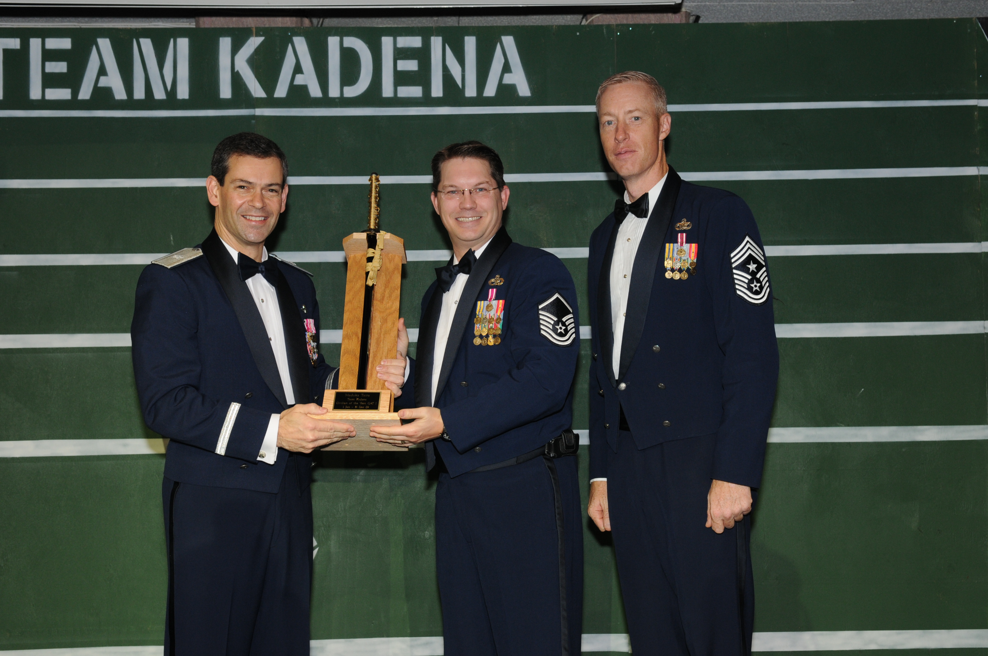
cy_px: 328
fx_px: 1275
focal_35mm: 46
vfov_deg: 28.9
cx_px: 494
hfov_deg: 42.4
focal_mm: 31
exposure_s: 1/60
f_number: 5.6
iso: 400
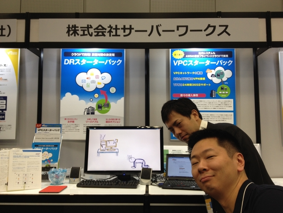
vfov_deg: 40.7
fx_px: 286
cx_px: 142
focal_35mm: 35
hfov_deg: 52.6
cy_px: 106
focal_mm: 4.28
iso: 80
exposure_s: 1/30
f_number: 2.4
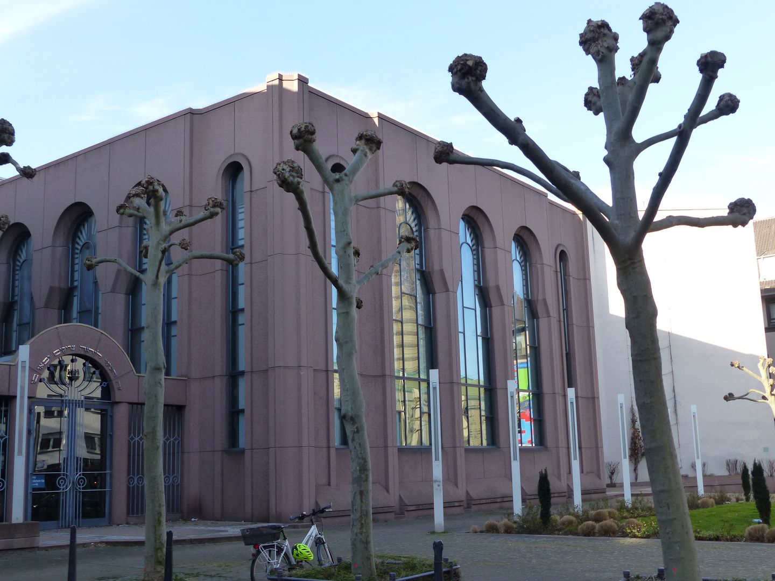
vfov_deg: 35.1
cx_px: 388
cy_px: 290
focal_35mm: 41
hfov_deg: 45.8
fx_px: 918
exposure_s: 1/250
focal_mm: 7.4
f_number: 4
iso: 160
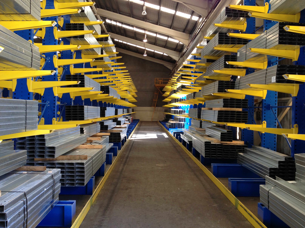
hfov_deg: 52.6
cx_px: 152
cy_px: 114
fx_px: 308
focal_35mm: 35
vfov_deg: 40.7
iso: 50
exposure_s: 1/40
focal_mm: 4.28
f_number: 2.4
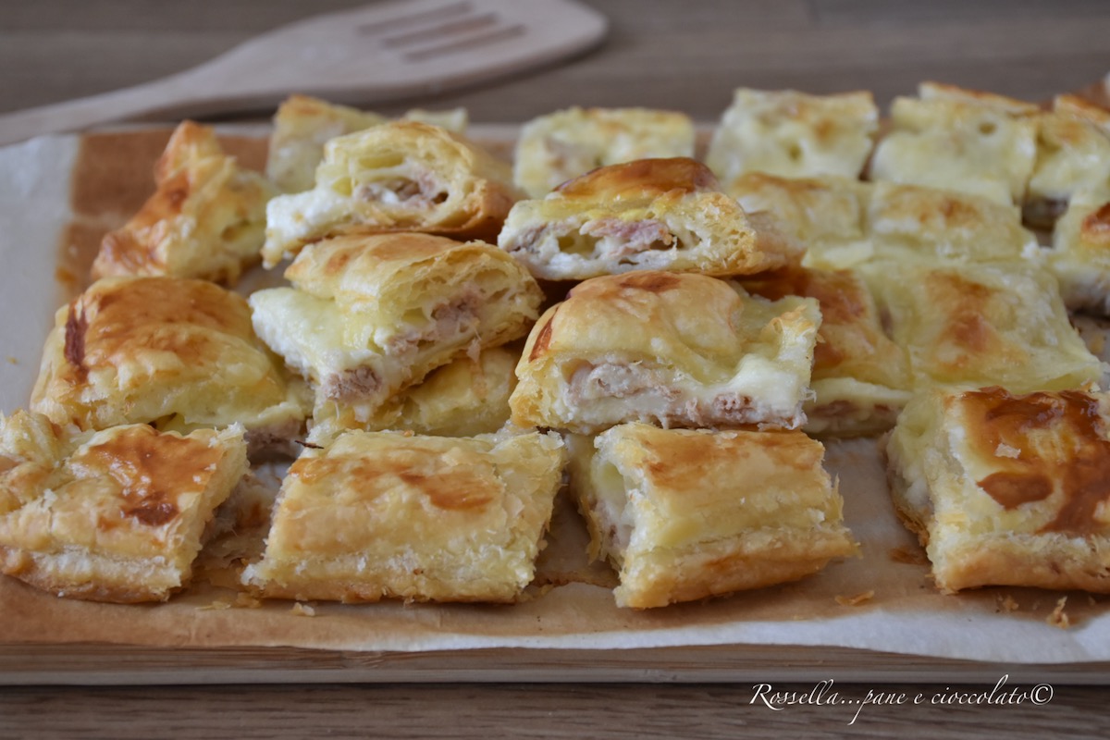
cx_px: 555
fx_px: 2220
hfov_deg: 28.1
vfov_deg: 18.9
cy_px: 370
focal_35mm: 72
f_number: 7.1
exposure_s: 1/80
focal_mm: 48
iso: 800
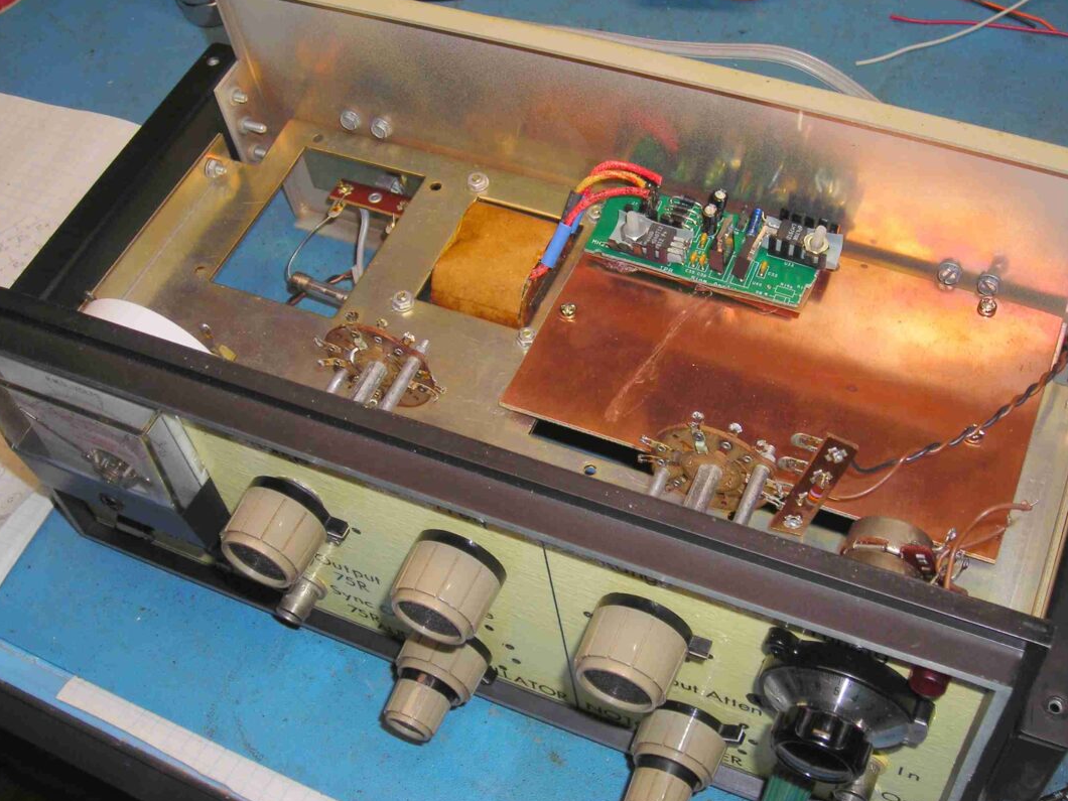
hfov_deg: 43.8
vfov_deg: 33.6
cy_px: 389
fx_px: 1327
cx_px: 577
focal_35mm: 43
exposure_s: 1/60.1
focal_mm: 6.3
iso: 50
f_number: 3.2
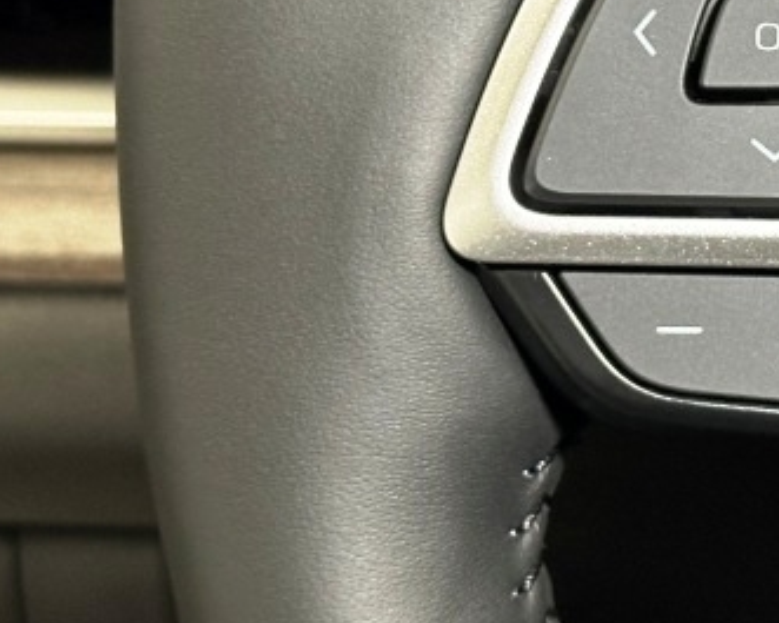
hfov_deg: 13.0
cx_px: 916
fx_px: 3344
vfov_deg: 10.5
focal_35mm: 145
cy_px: -38
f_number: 1.78
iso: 400
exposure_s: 1/40
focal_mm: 6.86
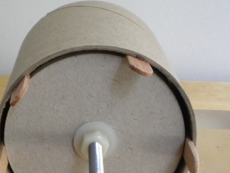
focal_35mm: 74
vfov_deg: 19.7
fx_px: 492
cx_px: 87
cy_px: 140
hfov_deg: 26.2
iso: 307
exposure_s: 1/58.2
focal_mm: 6.3
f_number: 3.1
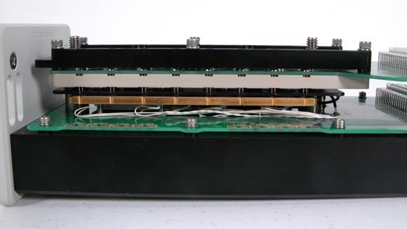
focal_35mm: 39
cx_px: 200
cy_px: 93
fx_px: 421
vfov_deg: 30.3
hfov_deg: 51.6
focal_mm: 8.9
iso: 100
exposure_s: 1/1000
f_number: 8
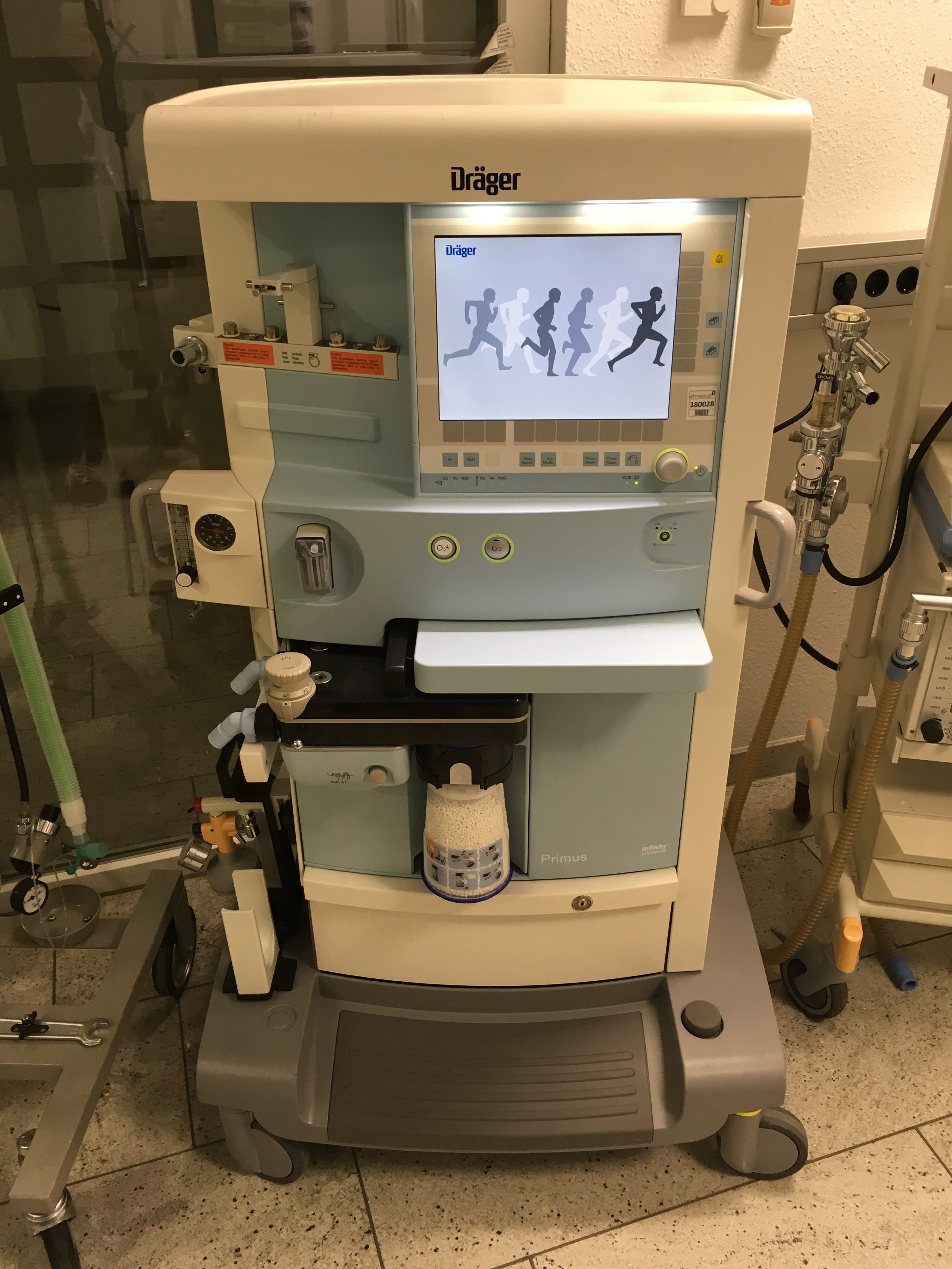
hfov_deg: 48.2
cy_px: 634
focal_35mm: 29
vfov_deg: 61.7
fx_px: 1063
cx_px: 476
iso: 64
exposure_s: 1/33
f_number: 2.2
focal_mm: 4.15
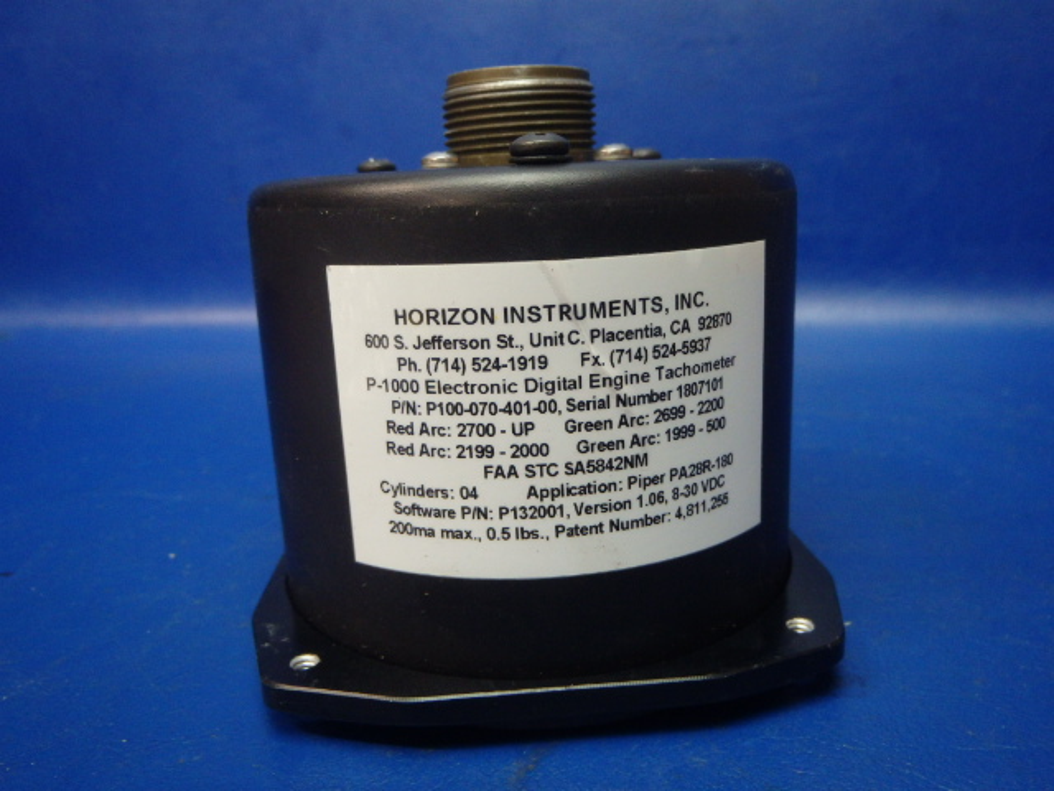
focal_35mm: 28
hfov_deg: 63.4
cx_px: 527
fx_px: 853
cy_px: 396
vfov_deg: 49.7
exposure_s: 1/30
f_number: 3.9
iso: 500
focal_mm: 5
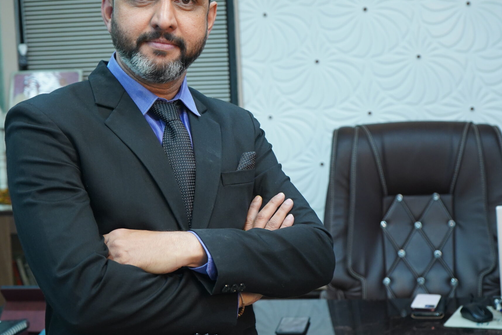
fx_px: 1018
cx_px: 253
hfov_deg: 27.7
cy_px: 128
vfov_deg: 18.7
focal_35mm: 73
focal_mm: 49
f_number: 4.5
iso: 2000
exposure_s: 1/125
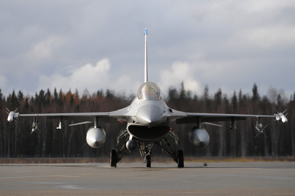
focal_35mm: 375
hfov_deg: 5.5
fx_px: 3069
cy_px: 98
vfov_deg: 3.7
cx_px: 148
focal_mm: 250
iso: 250
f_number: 4
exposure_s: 1/800
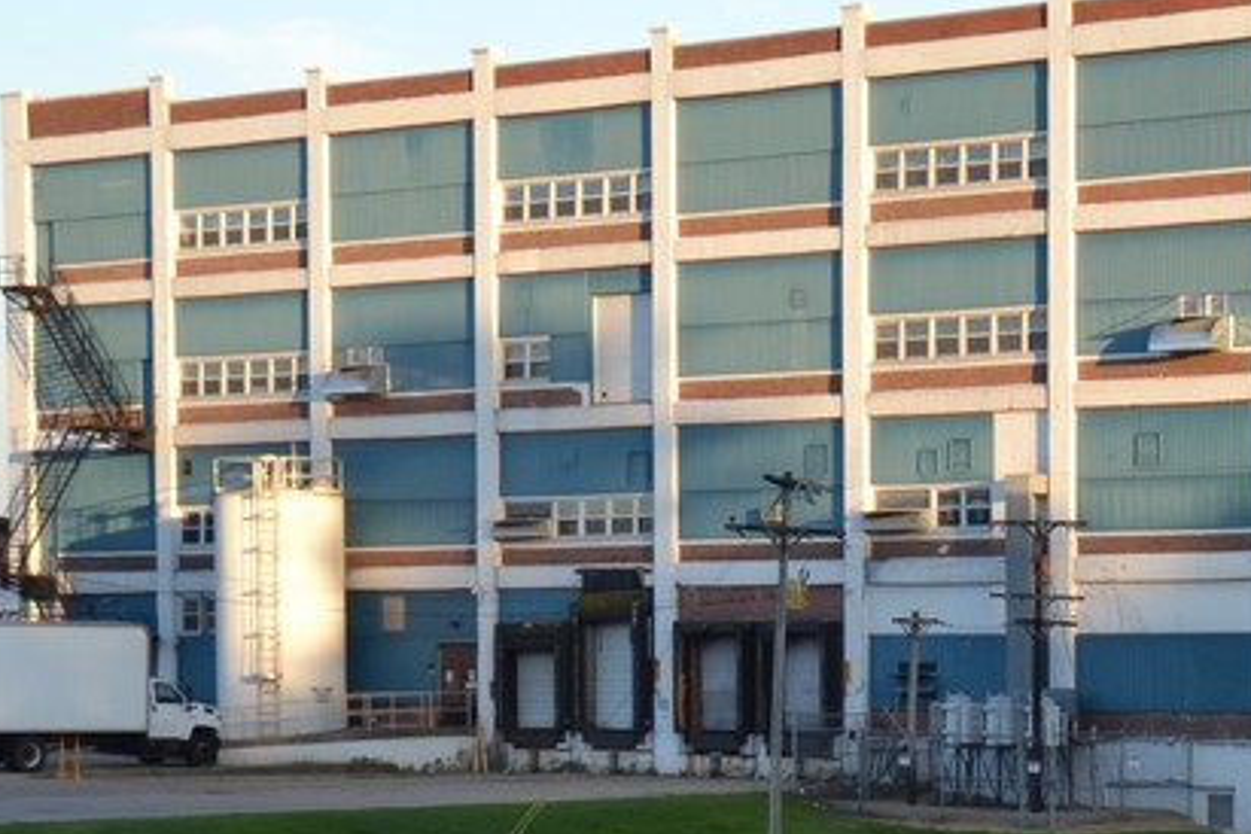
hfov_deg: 14.0
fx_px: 4953
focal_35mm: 143
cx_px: 1431
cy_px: 928
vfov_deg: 9.5
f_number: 4
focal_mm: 31
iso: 100
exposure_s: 1/160
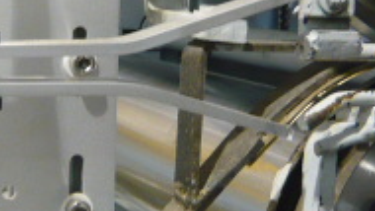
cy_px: 51
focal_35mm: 103
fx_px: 1024
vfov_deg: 11.7
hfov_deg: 20.7
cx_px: 118
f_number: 2.8
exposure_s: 1/10
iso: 200
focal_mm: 4.6
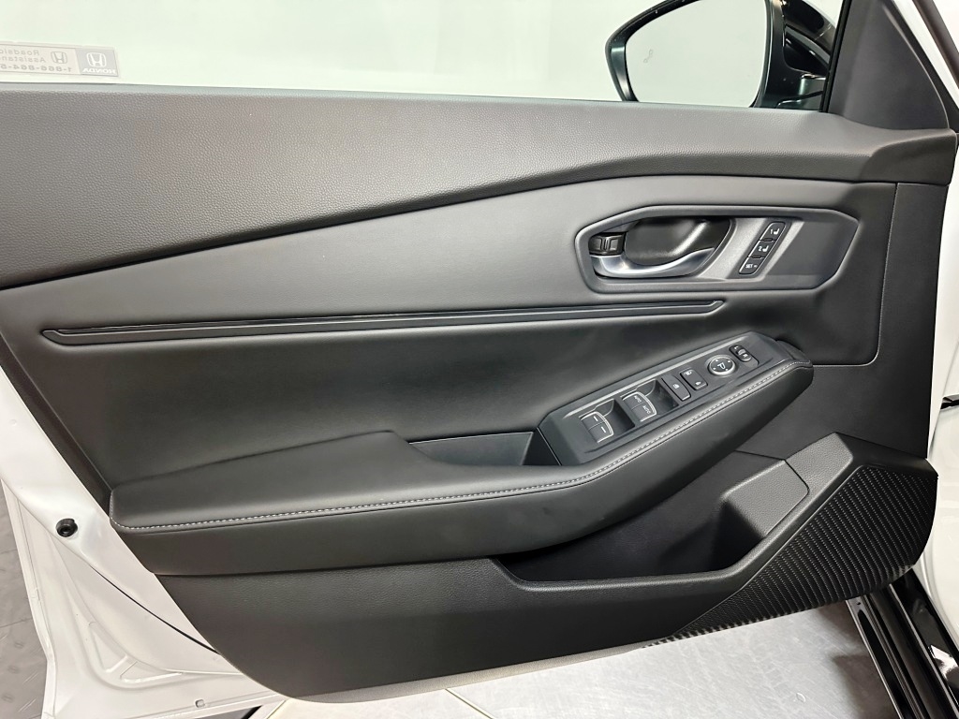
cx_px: 480
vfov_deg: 56.8
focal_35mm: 24
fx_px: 665
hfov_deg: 71.6
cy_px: 360
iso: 640
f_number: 1.78
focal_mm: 6.86
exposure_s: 1/40
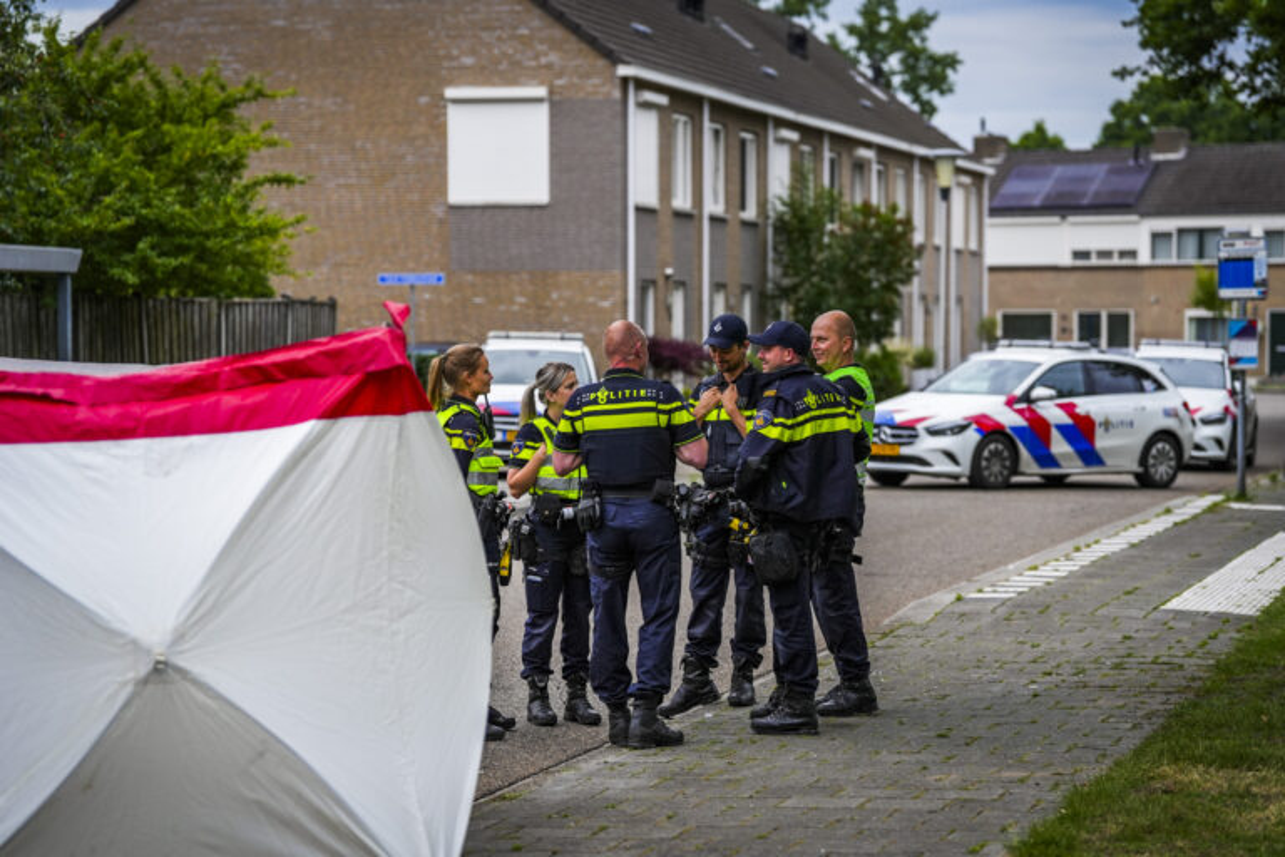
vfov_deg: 13.4
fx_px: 3641
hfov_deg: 20.0
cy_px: 428
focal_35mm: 102
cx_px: 642
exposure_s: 1/800
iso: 800
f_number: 2.8
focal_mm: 102
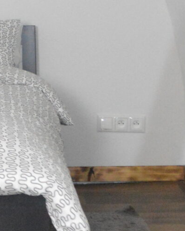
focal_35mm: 130
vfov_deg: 14.8
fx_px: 890
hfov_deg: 10.8
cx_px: -195
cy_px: 62
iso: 3200
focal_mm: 18
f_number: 4.5
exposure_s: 1/80
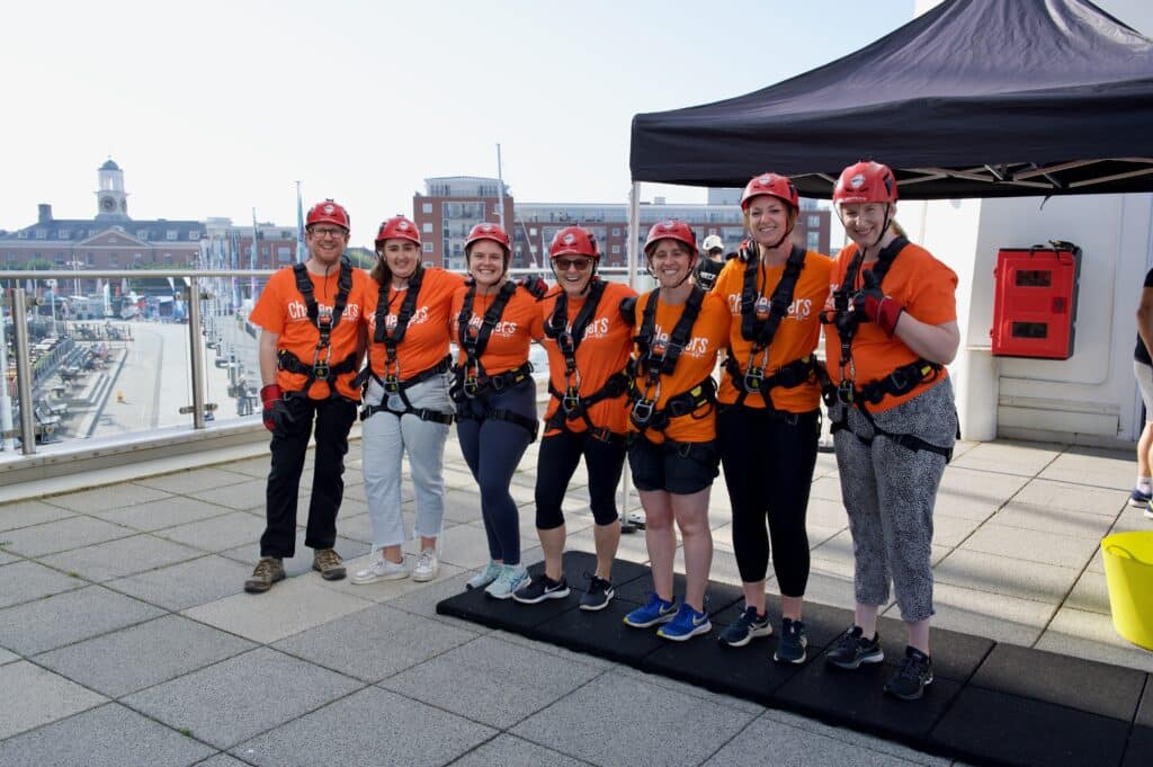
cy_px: 384
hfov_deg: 63.7
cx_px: 576
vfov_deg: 44.9
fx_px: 928
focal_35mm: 29
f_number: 7.1
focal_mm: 29
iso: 100
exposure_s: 1/200
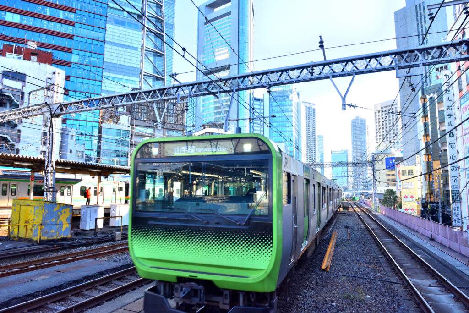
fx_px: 313
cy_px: 156
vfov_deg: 53.1
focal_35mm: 24
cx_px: 234
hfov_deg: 73.7
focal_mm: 24
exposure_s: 1/320
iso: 400
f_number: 8
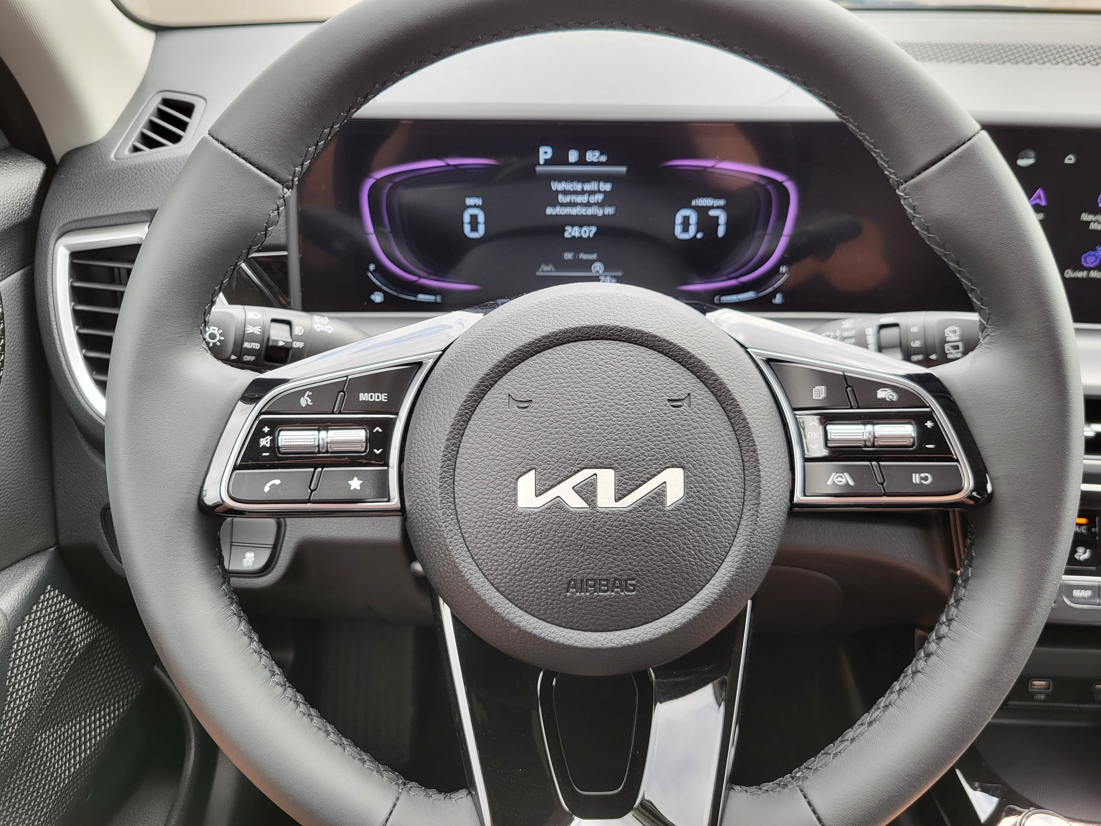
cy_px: 413
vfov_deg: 53.1
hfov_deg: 67.3
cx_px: 550
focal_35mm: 26
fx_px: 827
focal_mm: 5.4
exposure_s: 1/120
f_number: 1.8
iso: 50
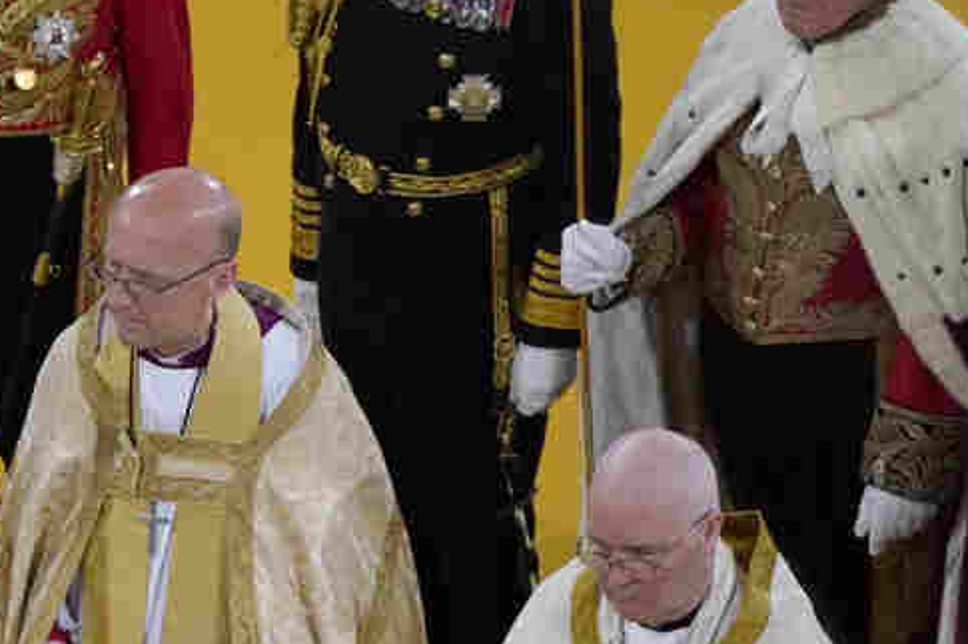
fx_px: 23277
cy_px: 797
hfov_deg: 2.4
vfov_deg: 1.6
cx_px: -325
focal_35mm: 866
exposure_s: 1/250
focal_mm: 300
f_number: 5.6
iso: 8000
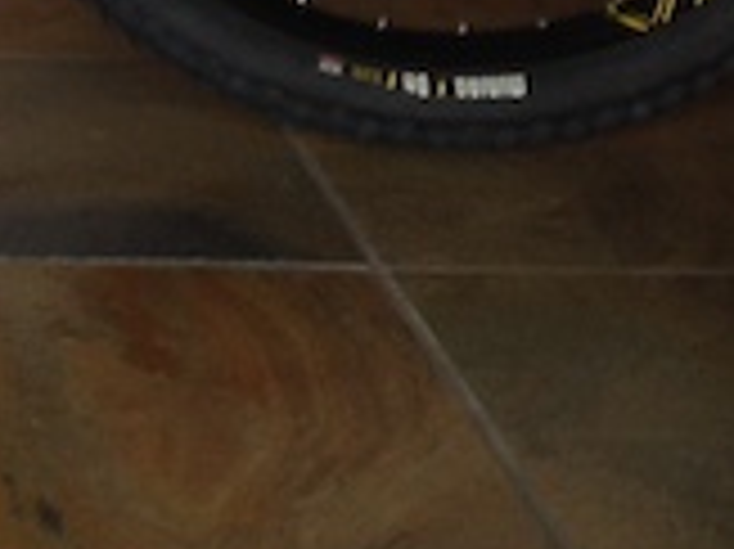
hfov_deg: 11.0
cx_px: -437
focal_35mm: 172
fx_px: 3644
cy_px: -576
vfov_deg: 8.2
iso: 64
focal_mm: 4.28
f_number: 2.4
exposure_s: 1/20
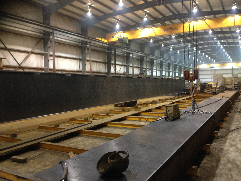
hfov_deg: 55.4
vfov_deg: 42.9
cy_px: 90
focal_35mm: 33
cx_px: 120
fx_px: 230
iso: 250
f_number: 2.4
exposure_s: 1/20
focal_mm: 4.12
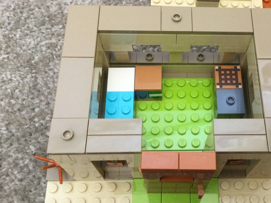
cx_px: 185
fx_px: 344
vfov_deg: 32.9
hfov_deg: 42.3
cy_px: 99
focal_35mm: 44
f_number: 2.4
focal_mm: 3.3
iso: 200
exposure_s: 1/33
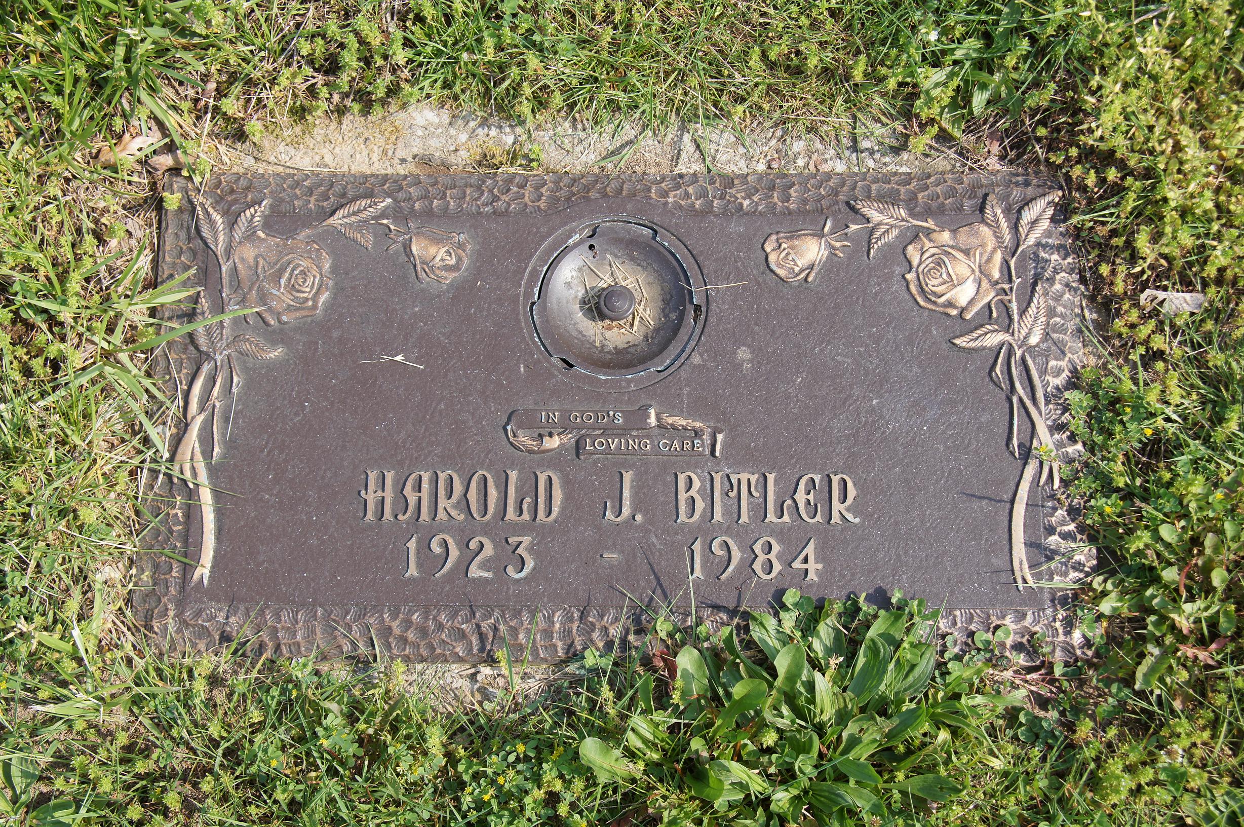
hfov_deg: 43.6
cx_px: 622
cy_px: 414
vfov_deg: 29.8
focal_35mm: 45
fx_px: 1553
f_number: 6.3
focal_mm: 30
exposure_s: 1/125
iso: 100
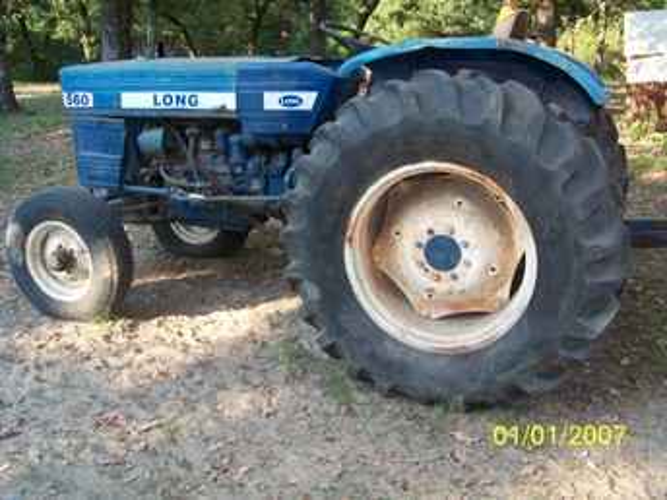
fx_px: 694
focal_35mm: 36
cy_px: 250
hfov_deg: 51.4
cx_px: 334
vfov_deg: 39.7
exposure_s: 1/30
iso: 64
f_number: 5.6
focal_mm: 5.85
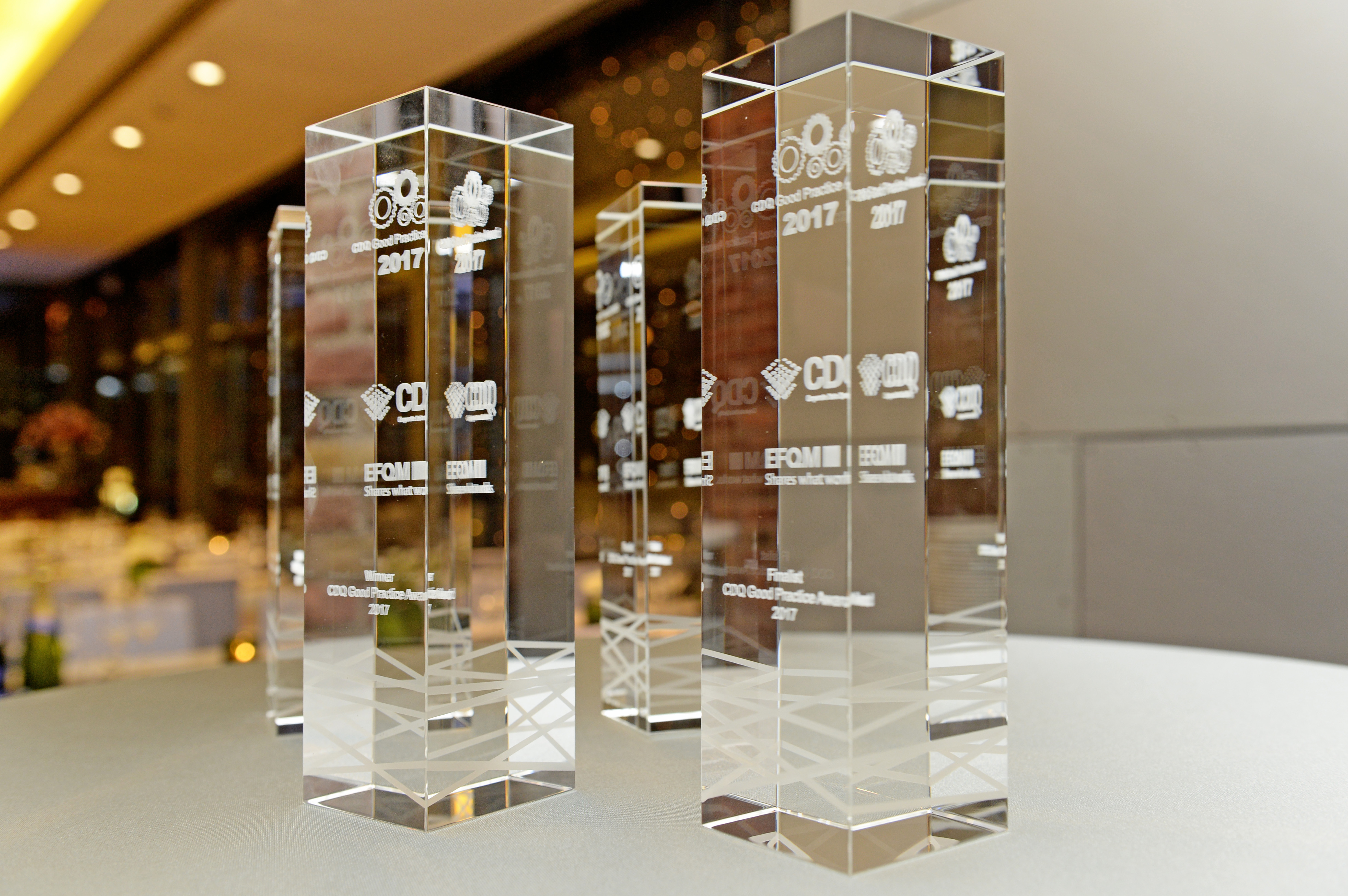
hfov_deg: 54.5
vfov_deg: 37.8
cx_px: 674
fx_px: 1310
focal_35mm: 35
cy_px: 448
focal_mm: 35
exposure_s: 1/60
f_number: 5.6
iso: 1600
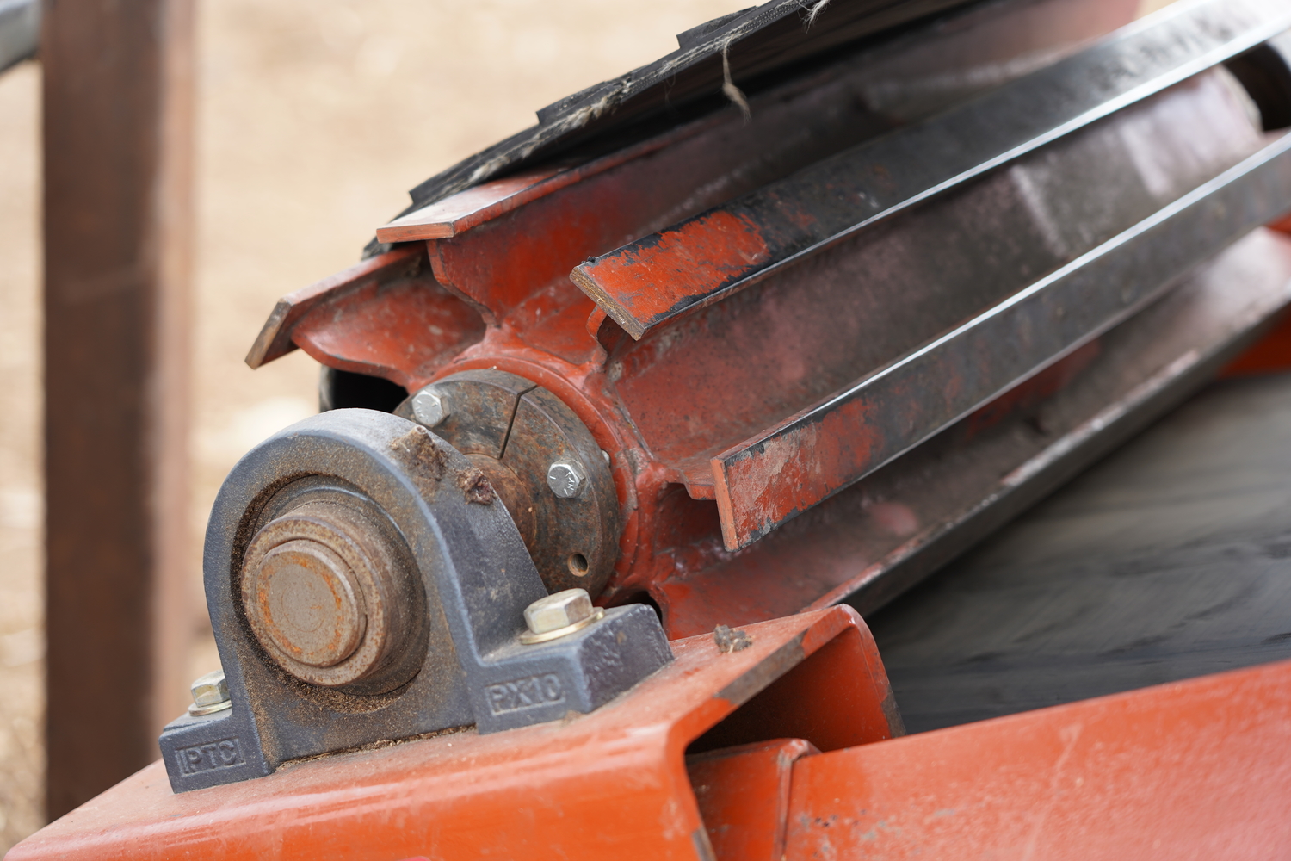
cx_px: 646
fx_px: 3227
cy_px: 430
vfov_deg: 15.2
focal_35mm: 90
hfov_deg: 22.6
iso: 160
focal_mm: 90
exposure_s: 1/160
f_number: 4
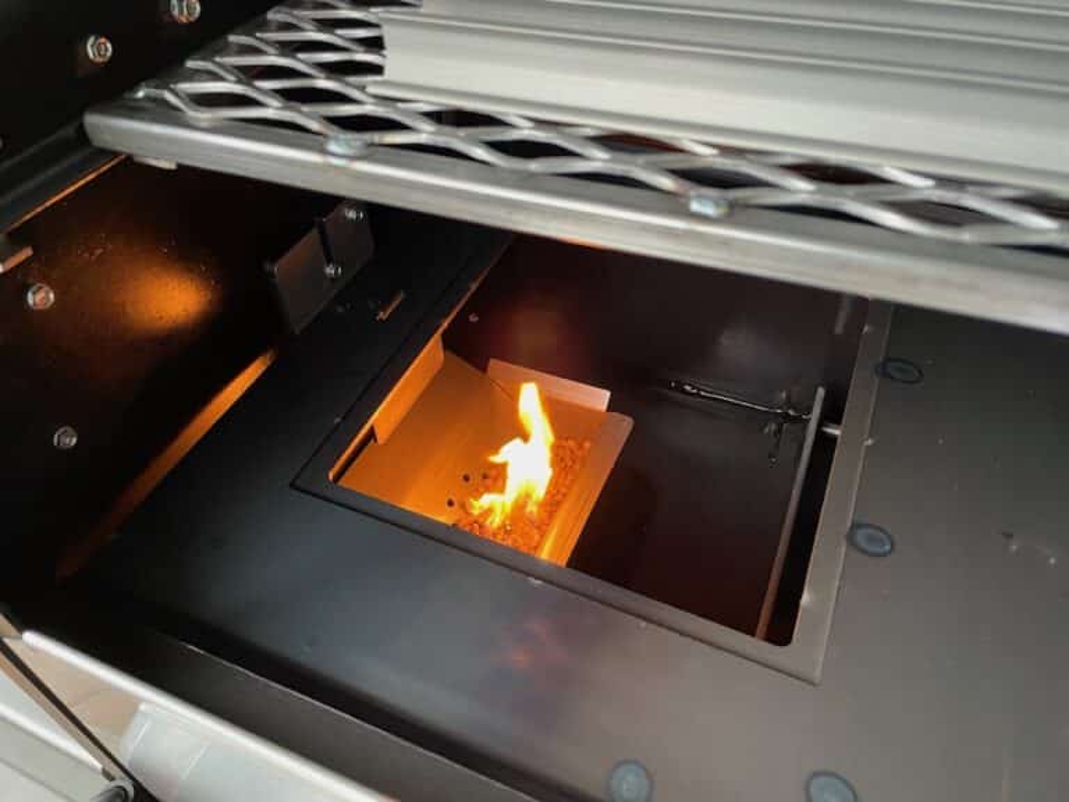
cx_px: 534
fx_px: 803
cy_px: 401
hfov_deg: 67.3
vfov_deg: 53.1
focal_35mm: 26
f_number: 1.6
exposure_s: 1/50
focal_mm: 4.2
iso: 500
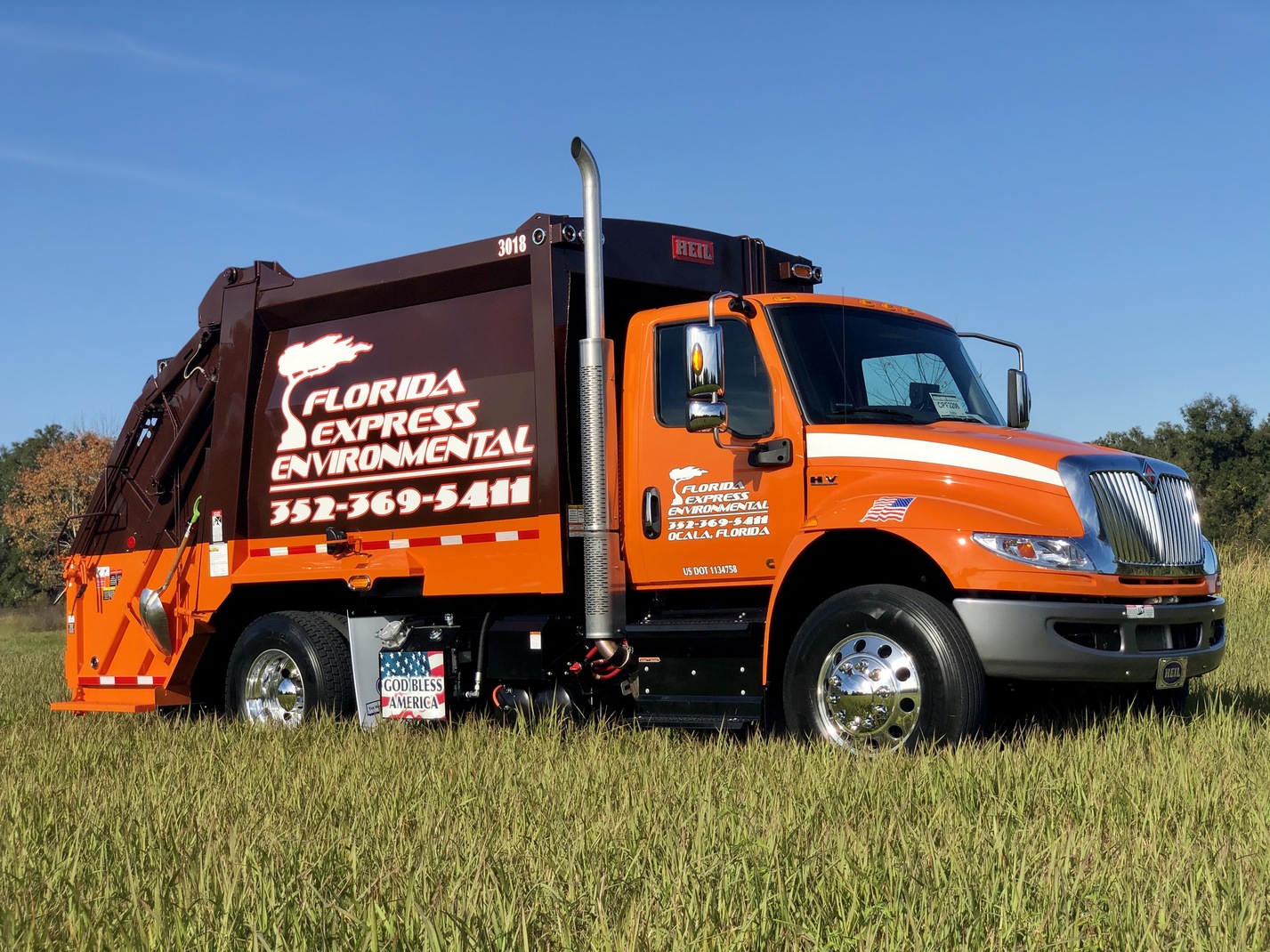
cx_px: 635
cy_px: 476
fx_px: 1908
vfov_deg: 28.0
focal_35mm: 52
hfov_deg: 36.8
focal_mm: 6
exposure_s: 1/1230
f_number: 2.4
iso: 16
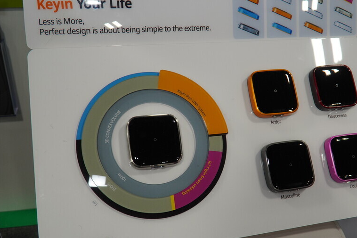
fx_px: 377
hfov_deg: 50.4
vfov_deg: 35.0
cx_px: 214
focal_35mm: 38
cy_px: 126
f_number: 4
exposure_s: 1/160
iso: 640
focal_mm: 20
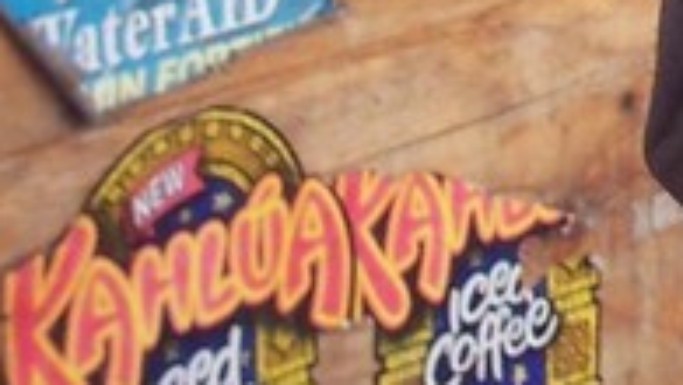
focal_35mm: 269
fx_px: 4875
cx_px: 1452
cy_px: -779
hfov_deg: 7.6
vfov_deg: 4.4
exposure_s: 1/100
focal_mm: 7.8
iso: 200
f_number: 3.9
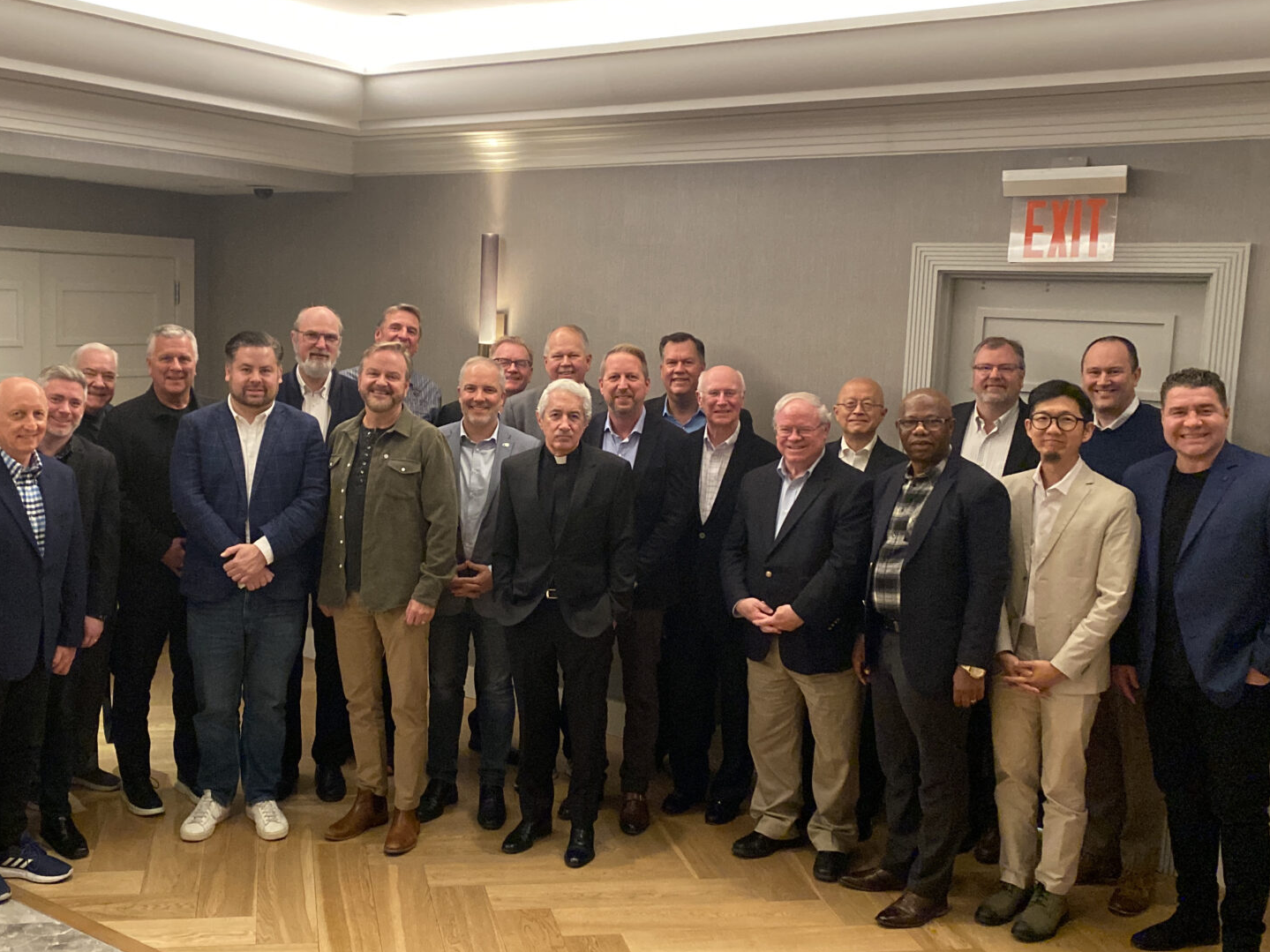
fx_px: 1357
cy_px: 474
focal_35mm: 37
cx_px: 484
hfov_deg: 49.7
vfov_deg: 38.7
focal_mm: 4.25
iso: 500
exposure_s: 1/60
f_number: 1.8
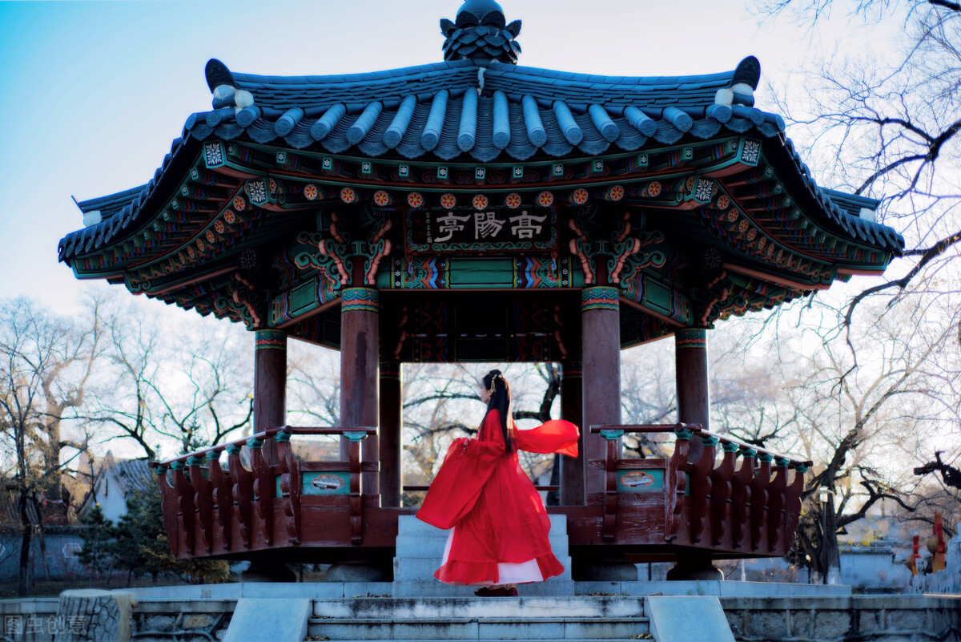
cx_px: 480
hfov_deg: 39.6
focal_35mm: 50
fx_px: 1335
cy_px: 321
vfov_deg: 27.0
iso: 100
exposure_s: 1/400
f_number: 2.5
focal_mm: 50
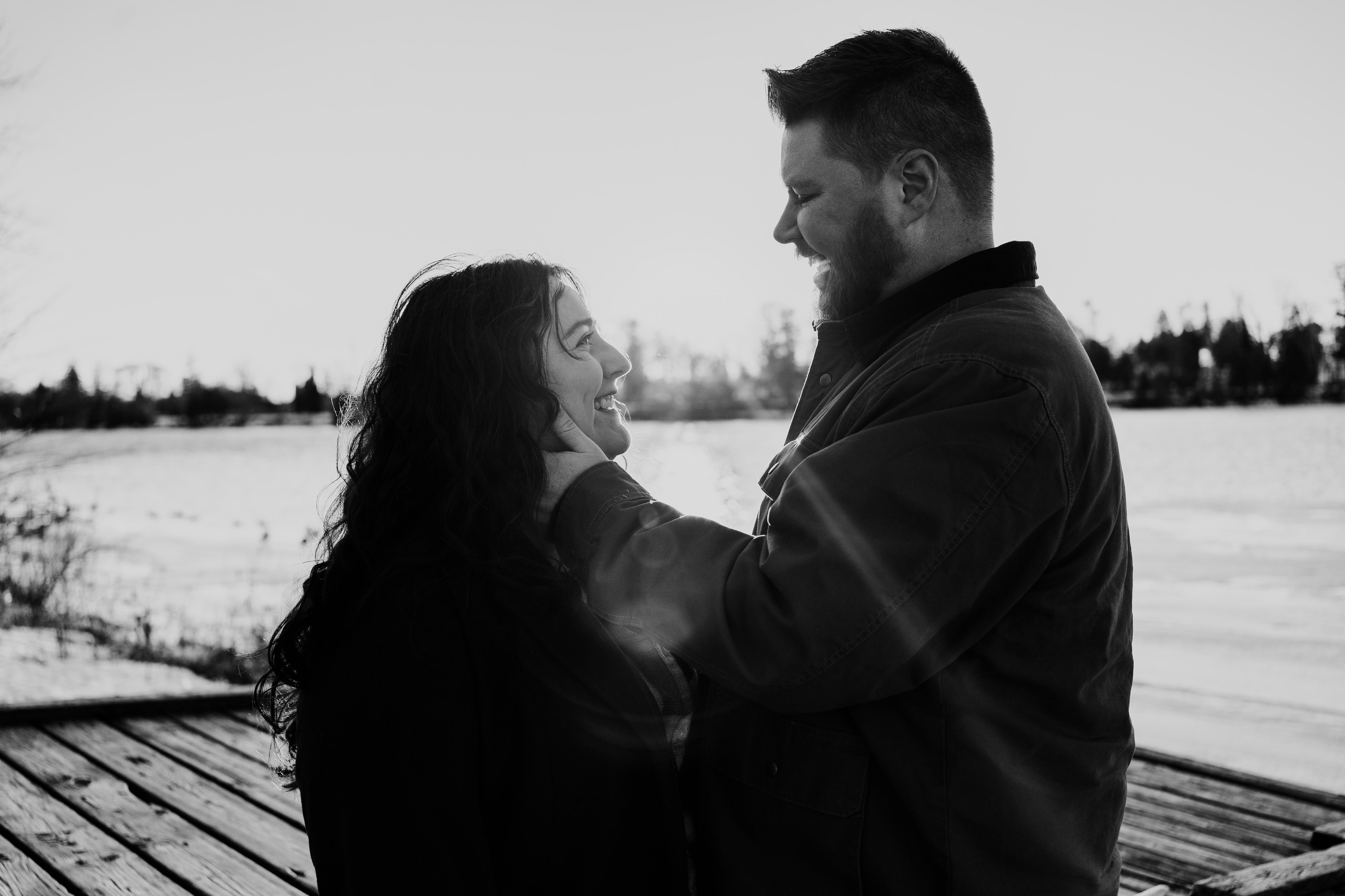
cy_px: 448
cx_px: 672
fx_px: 1308
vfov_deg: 37.9
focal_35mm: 35
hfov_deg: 54.4
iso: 200
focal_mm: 35
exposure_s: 1/1250
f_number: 3.5
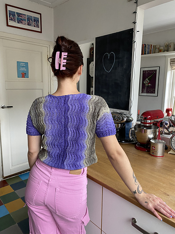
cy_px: 117
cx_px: 88
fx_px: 175
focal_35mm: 26
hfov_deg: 53.1
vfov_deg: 67.3
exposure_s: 1/60
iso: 200
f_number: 1.8
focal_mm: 4.25
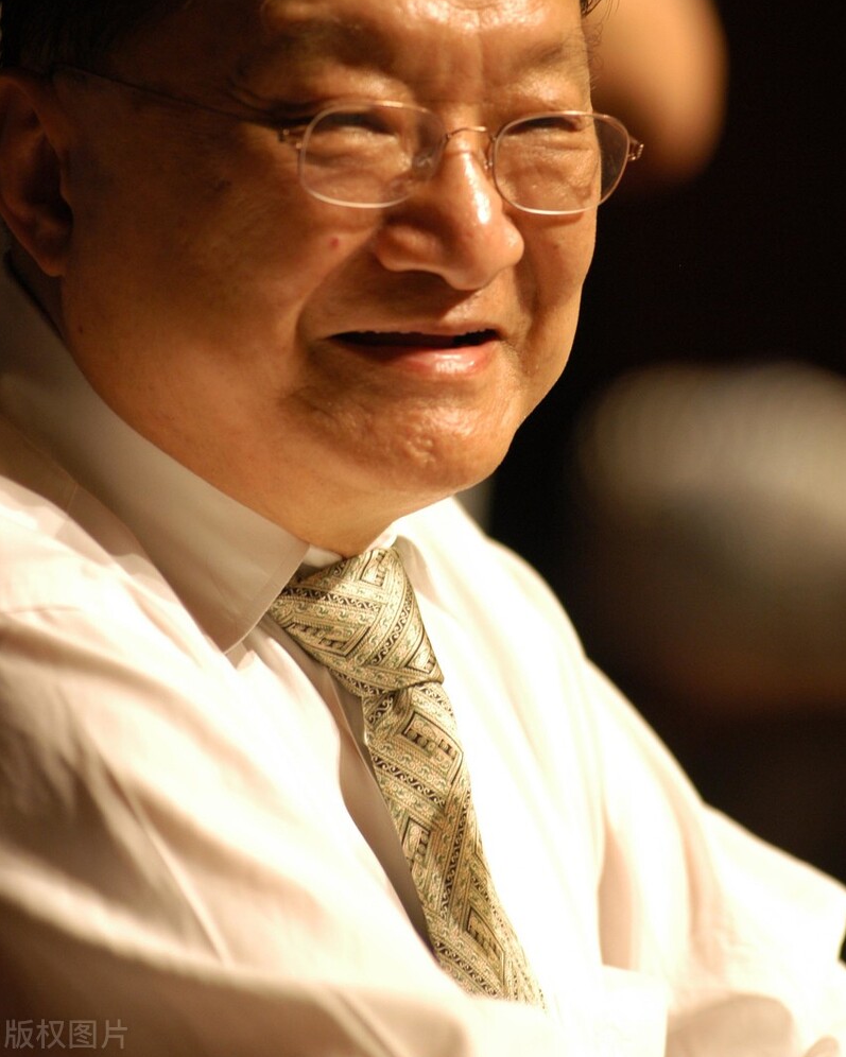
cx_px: 423
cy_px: 423
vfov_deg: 5.7
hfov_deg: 4.6
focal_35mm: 339
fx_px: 10608
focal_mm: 200
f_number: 3.5
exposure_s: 1/80
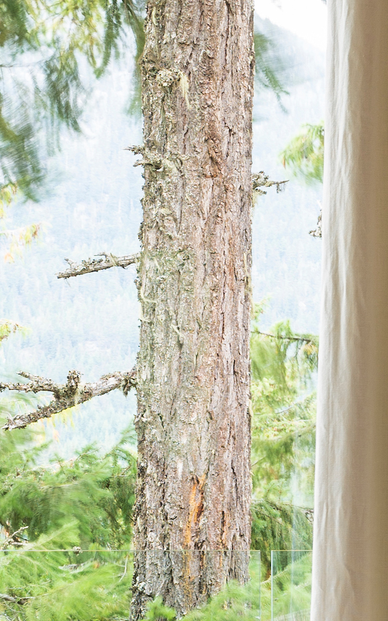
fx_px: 2942
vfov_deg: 11.8
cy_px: 718
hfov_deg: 7.5
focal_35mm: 174
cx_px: 91
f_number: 8
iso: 100
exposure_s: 1/2.5
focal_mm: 36
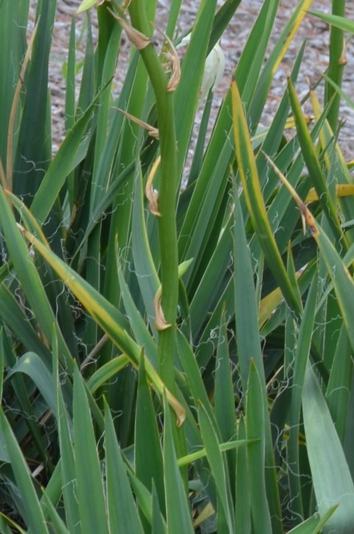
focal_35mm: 379
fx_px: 5620
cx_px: 448
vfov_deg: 5.4
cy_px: -262
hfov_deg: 3.6
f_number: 8
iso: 100
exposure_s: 1/125
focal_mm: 55
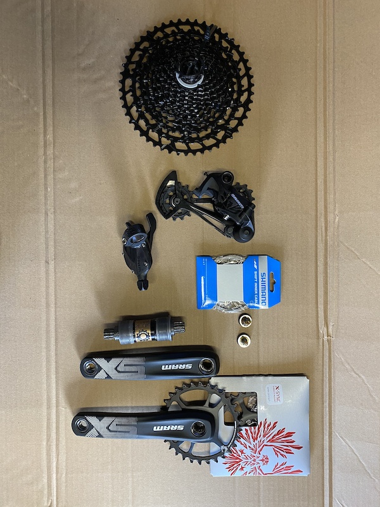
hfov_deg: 53.1
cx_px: 190
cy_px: 254
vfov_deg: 67.3
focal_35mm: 26
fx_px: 381
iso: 200
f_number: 1.8
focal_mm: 4.25
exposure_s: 1/60
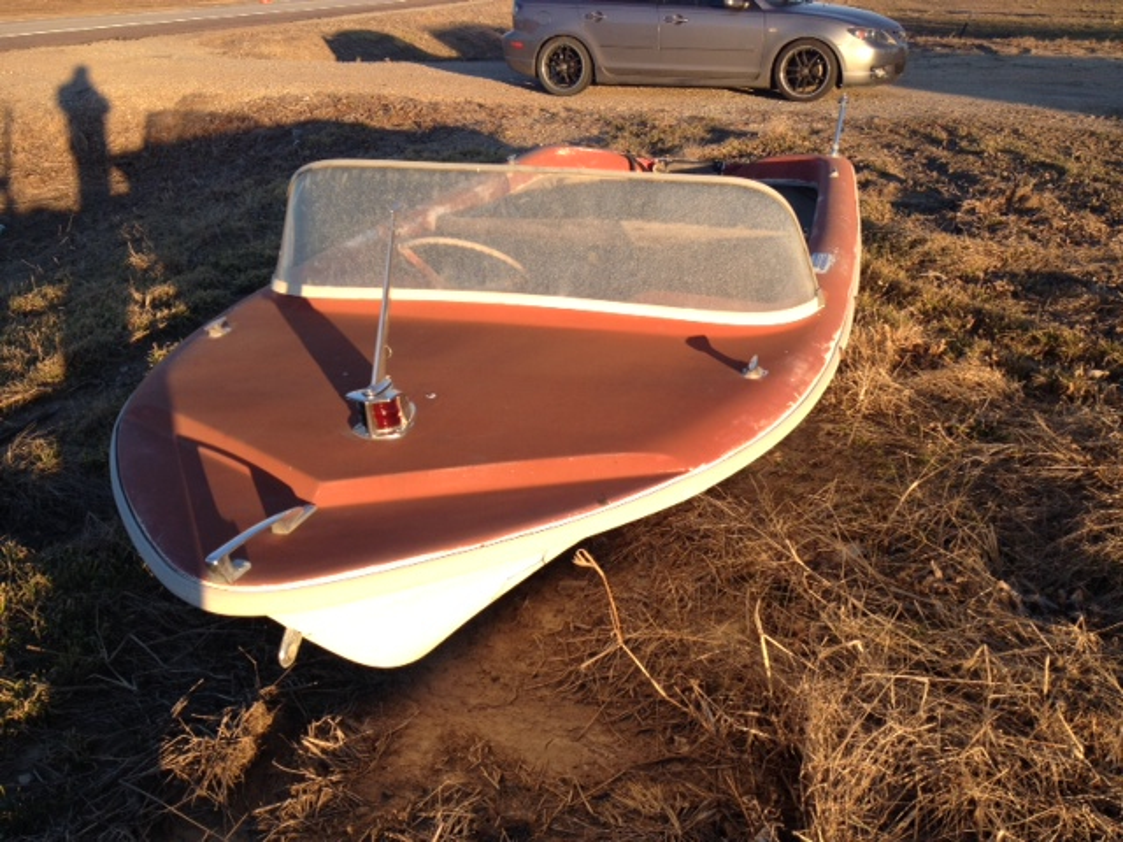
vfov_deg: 40.7
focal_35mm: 35
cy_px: 421
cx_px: 562
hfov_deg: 52.6
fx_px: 1135
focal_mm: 4.28
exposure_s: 1/445
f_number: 2.4
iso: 50
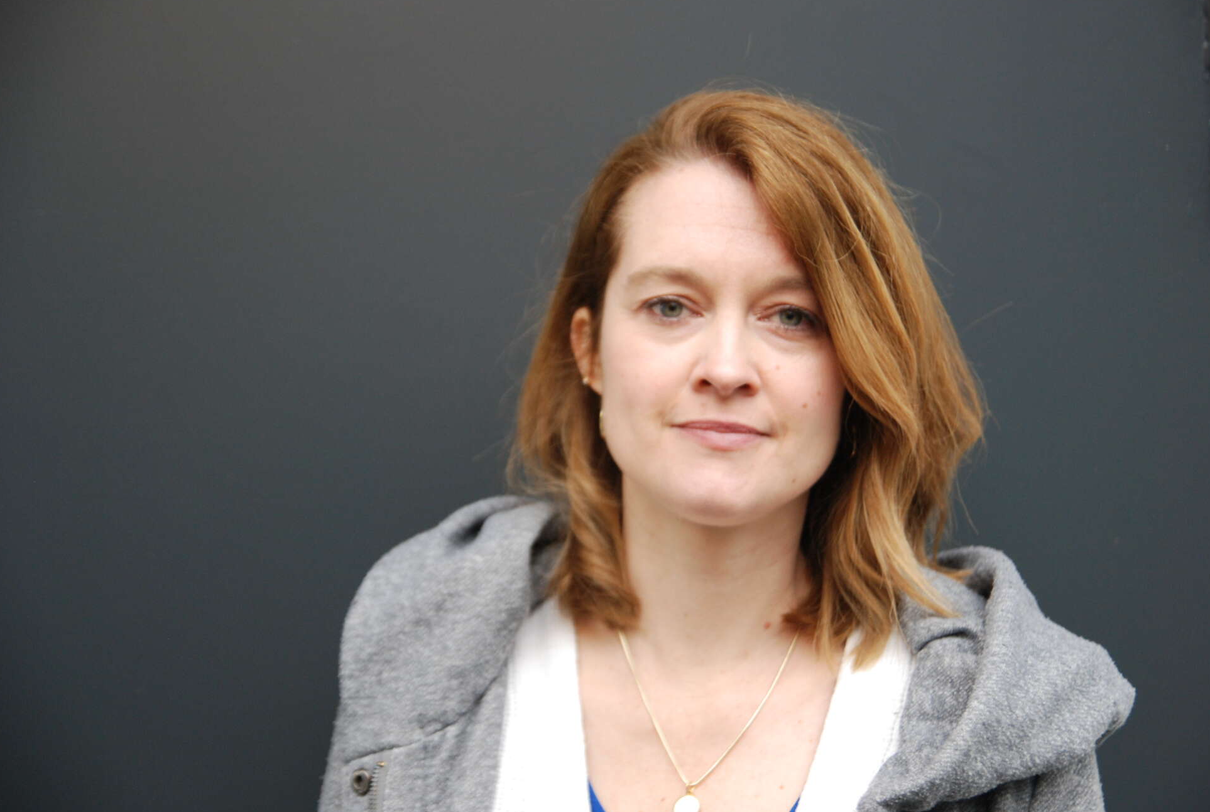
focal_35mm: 67
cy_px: 388
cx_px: 625
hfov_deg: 30.0
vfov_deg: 20.4
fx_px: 2257
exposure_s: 1/125
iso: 360
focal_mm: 42
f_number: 2.8
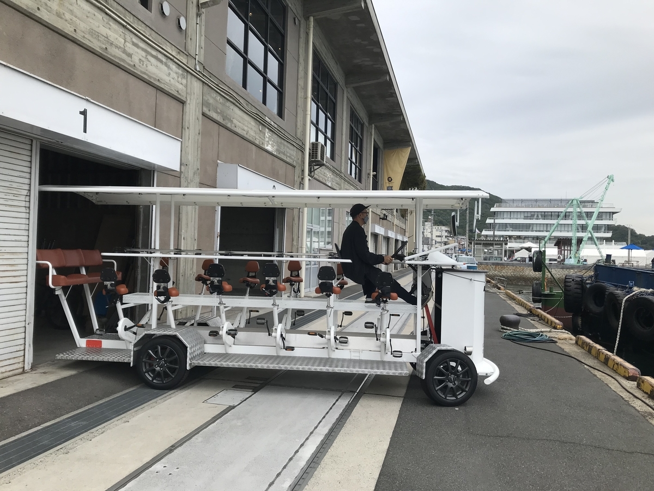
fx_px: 529
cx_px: 327
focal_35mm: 28
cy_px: 246
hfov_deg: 63.4
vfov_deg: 49.7
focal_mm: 3.99
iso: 20
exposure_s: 1/754
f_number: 1.8
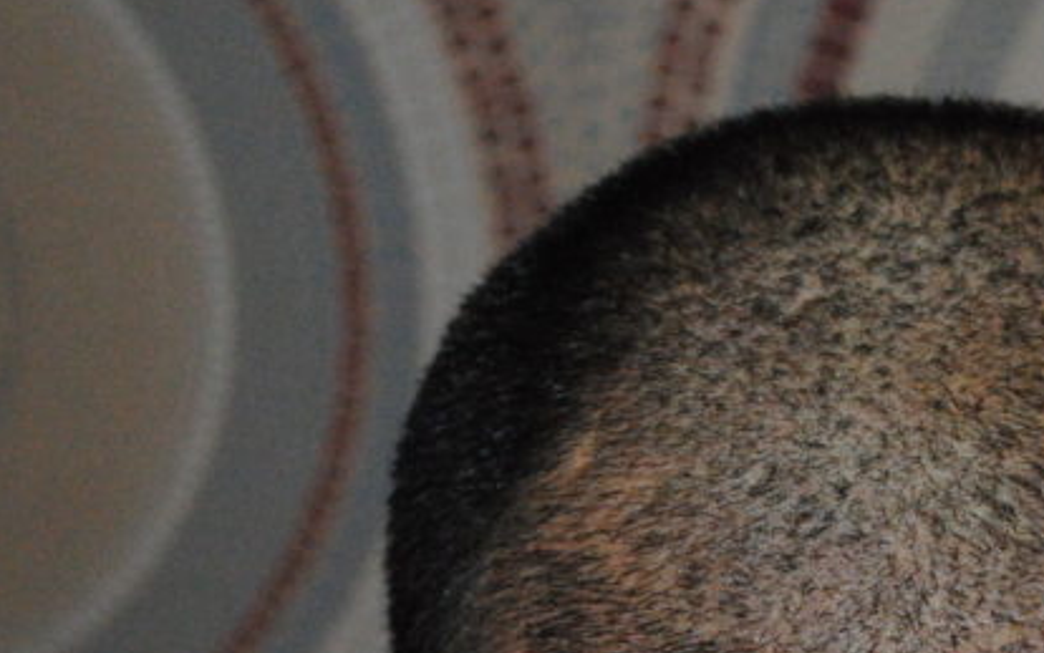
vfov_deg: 7.5
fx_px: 4952
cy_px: 506
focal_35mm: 174
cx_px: 880
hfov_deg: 12.0
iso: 1600
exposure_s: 1/200
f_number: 5.6
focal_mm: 46
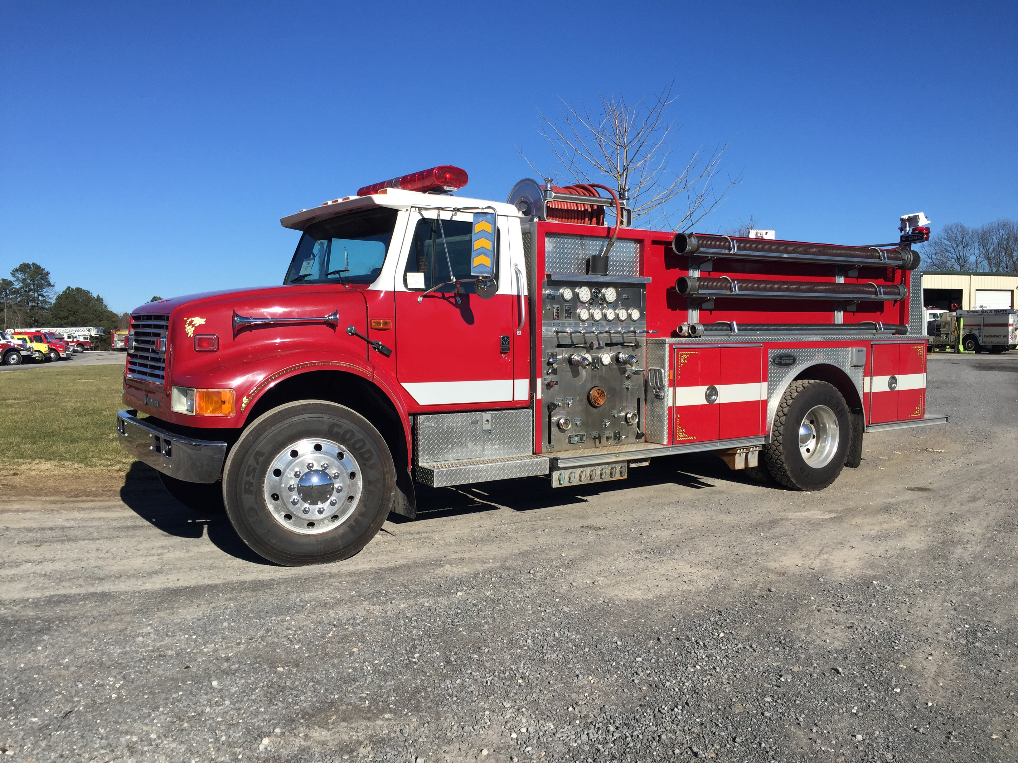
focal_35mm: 29
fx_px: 853
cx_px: 509
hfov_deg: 61.7
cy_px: 382
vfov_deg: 48.2
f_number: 2.2
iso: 32
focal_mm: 4.15
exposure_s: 1/2198
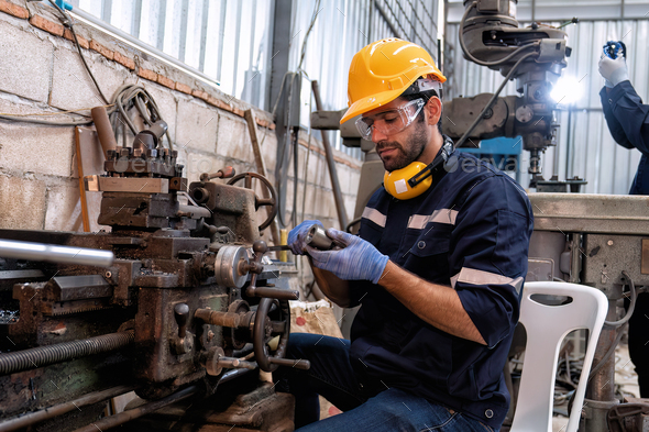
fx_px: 721
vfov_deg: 33.4
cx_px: 324
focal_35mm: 40
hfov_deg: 48.5
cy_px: 216
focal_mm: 27
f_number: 2.8
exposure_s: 1/160
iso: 400
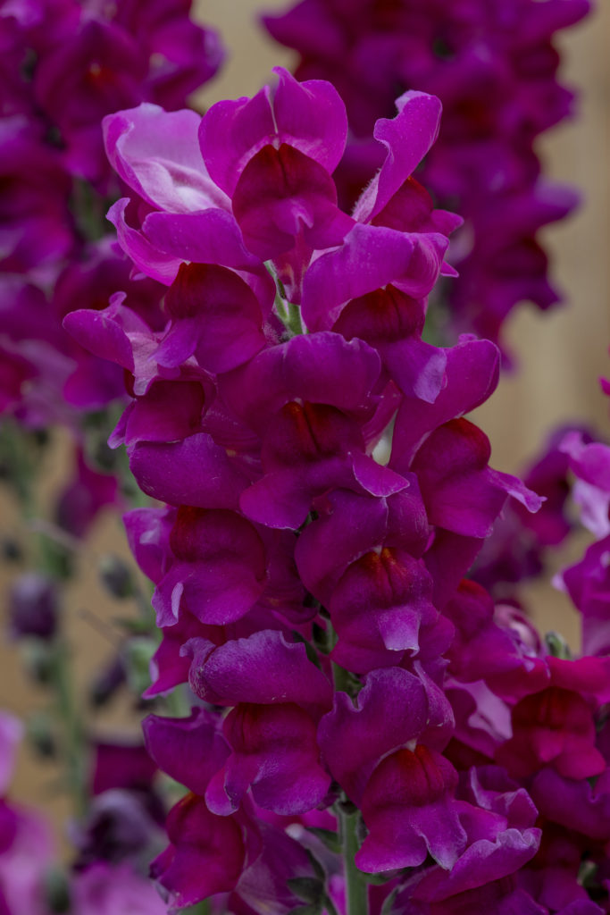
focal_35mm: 105
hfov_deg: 13.0
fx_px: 2668
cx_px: 305
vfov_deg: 19.5
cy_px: 458
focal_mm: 105
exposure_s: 1/50
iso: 200
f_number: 11
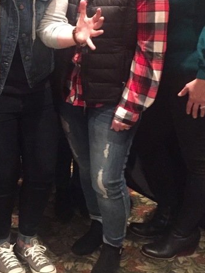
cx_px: 8
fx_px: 505
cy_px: 57
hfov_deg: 22.2
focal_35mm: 64
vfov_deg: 29.6
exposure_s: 1/15
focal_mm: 4.15
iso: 400
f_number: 2.2
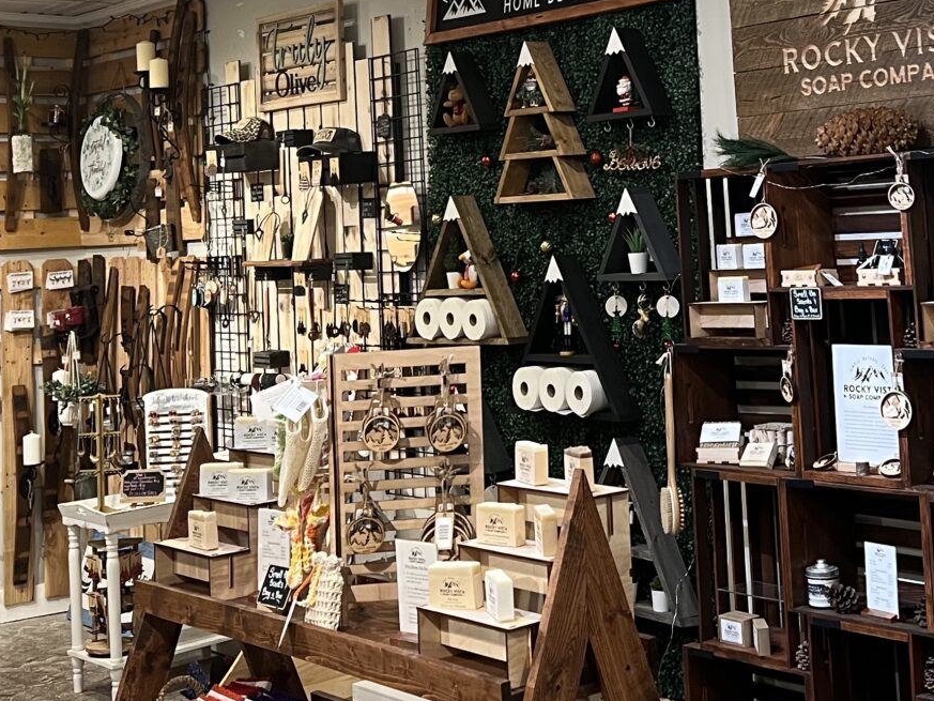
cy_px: 80
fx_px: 1646
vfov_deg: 23.4
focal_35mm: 61
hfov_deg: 31.3
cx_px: 656
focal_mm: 5.7
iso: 125
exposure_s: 1/60
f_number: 1.5
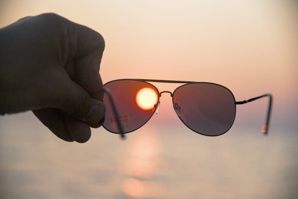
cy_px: 100
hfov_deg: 24.7
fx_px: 679
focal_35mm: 82
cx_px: 149
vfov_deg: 16.7
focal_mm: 82
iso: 640
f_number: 4
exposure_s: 1/2500
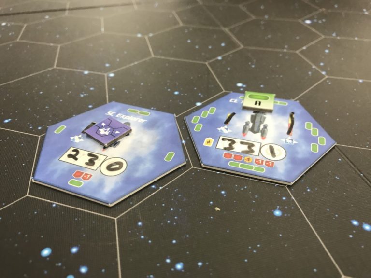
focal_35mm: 28
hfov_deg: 63.4
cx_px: 186
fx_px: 300
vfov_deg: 49.7
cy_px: 139
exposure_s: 1/33
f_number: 1.8
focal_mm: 3.99
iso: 32
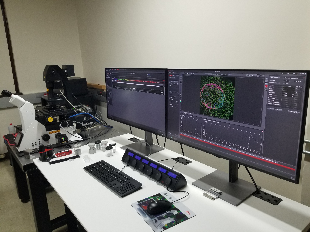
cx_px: 155
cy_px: 116
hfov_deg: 67.3
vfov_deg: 53.1
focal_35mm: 26
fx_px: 233
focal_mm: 4.25
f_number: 1.7
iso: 160
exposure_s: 1/60
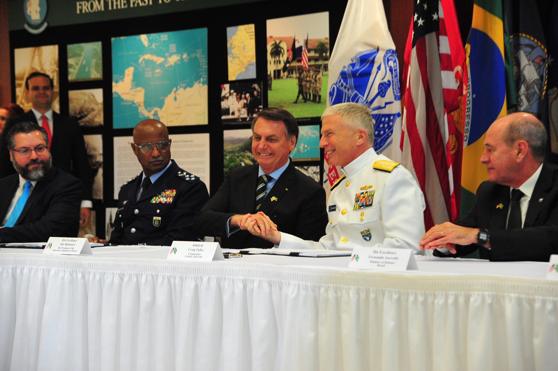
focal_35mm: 85
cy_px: 186
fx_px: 1317
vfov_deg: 16.1
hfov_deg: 23.9
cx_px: 279
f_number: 5
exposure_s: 1/160
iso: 4000
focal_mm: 85
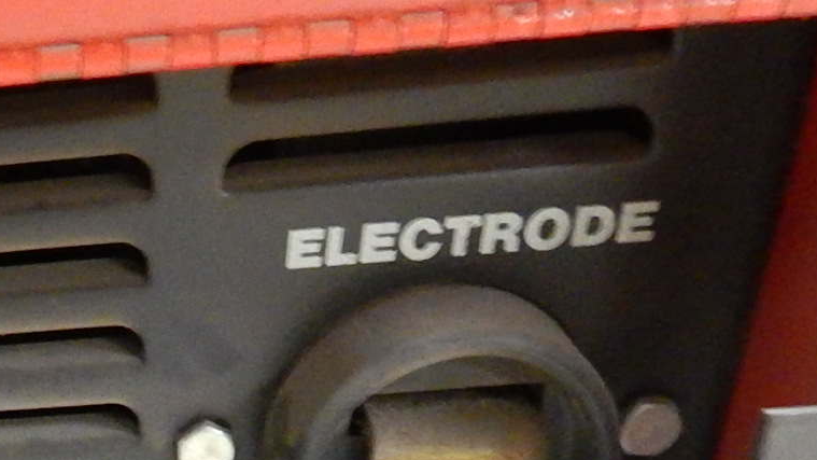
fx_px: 1625
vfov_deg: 14.2
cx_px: -355
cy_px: 832
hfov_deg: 23.5
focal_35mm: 75
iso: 200
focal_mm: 4
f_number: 3
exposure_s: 1/4
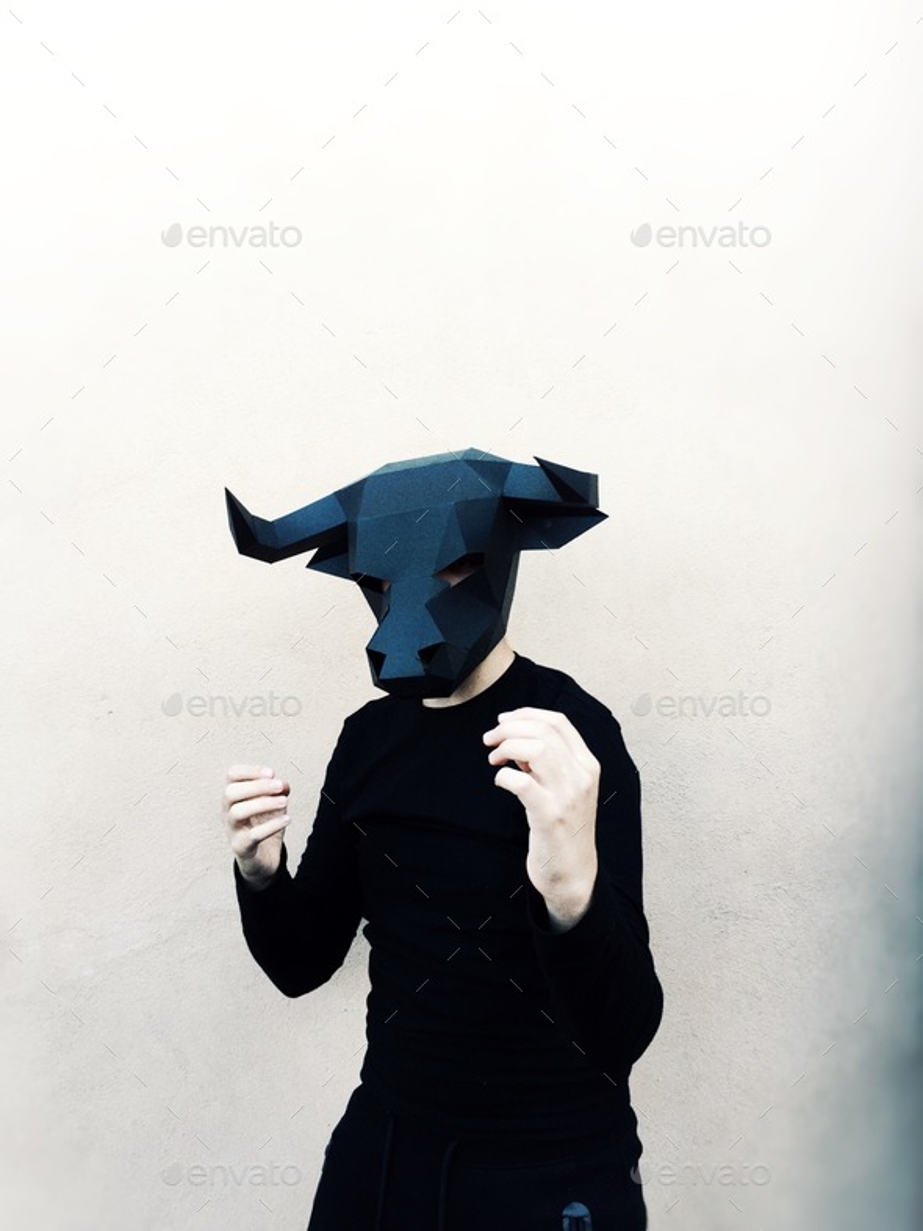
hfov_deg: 48.2
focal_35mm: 29
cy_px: 616
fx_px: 1031
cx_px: 462
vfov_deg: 61.7
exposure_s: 1/100
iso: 50
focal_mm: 4.15
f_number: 2.2
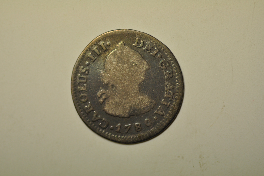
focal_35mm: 90
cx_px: 132
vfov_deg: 15.2
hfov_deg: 22.6
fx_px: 659
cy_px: 88
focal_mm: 60
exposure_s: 1/250
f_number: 4
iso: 400
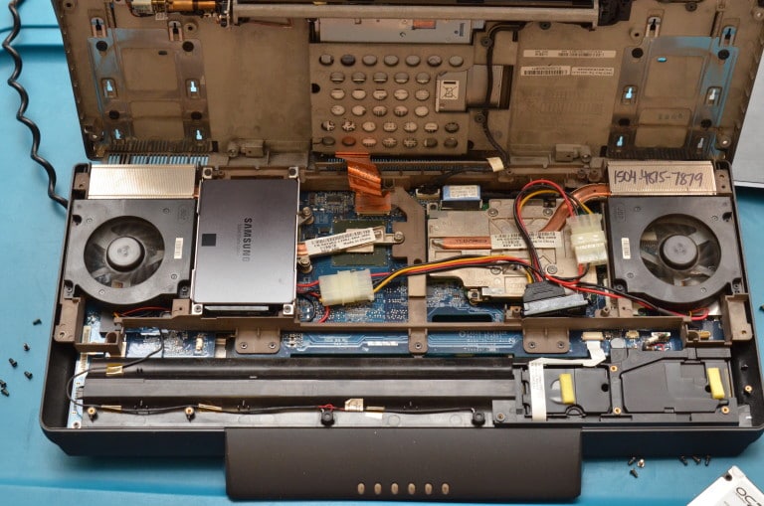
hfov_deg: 33.5
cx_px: 382
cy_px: 253
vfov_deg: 22.5
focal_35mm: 60
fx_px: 1271
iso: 1600
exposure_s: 1/125
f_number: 6.3
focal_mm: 40
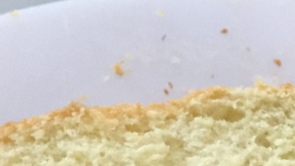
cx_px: 464
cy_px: 269
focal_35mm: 133
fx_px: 1040
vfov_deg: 8.8
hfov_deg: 14.8
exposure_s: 1/33
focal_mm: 4.15
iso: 250
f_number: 2.2
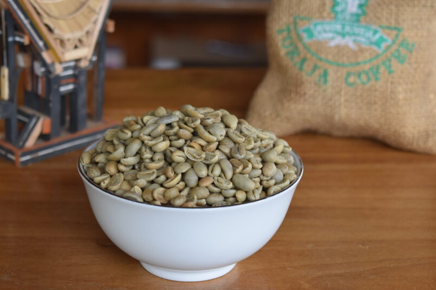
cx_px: 200
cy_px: 110
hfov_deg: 22.4
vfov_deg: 15.0
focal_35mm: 91
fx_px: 1102
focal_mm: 48
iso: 560
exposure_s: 1/60
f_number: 5.3
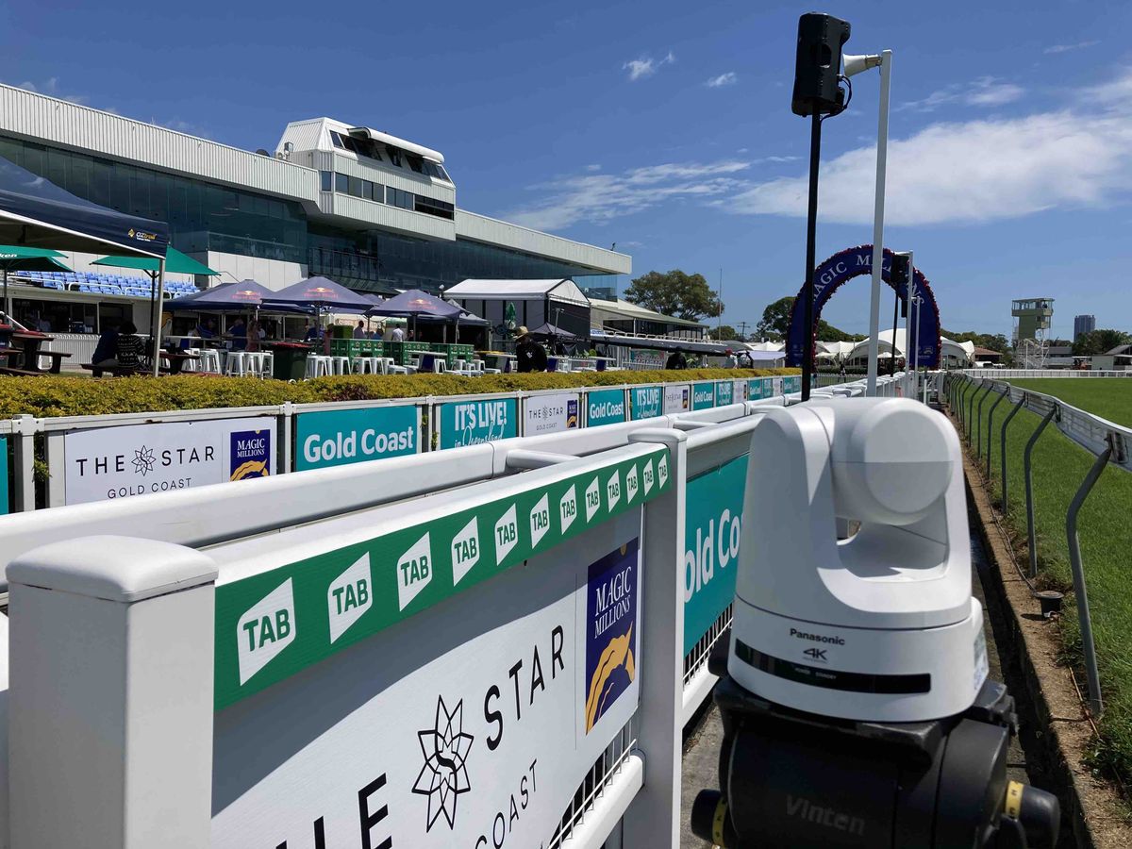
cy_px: 424
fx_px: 916
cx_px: 566
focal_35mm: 28
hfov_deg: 63.4
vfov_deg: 49.7
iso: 20
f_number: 1.8
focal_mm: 3.99
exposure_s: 1/4808
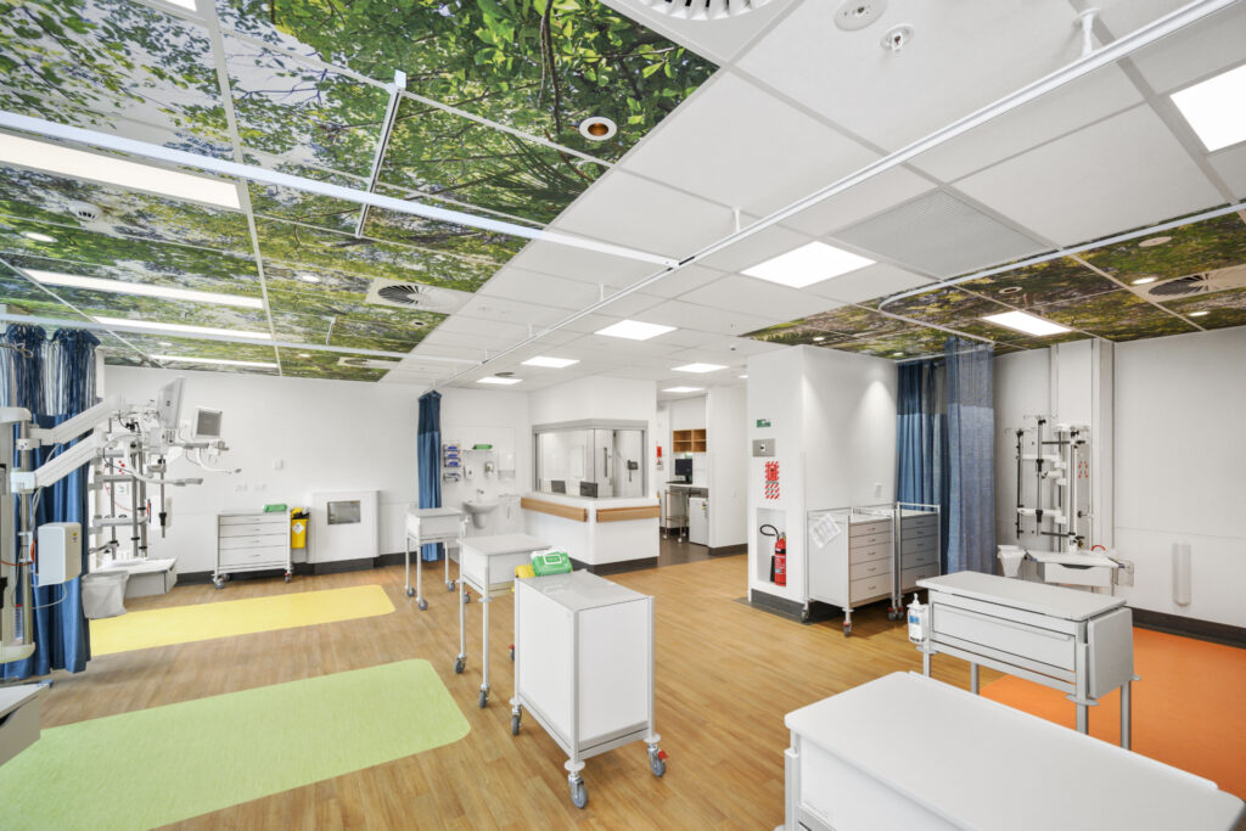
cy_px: 416
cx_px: 623
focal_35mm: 14
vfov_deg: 81.2
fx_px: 485
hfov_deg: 104.2
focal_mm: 14
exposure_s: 1/60
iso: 640
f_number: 7.1
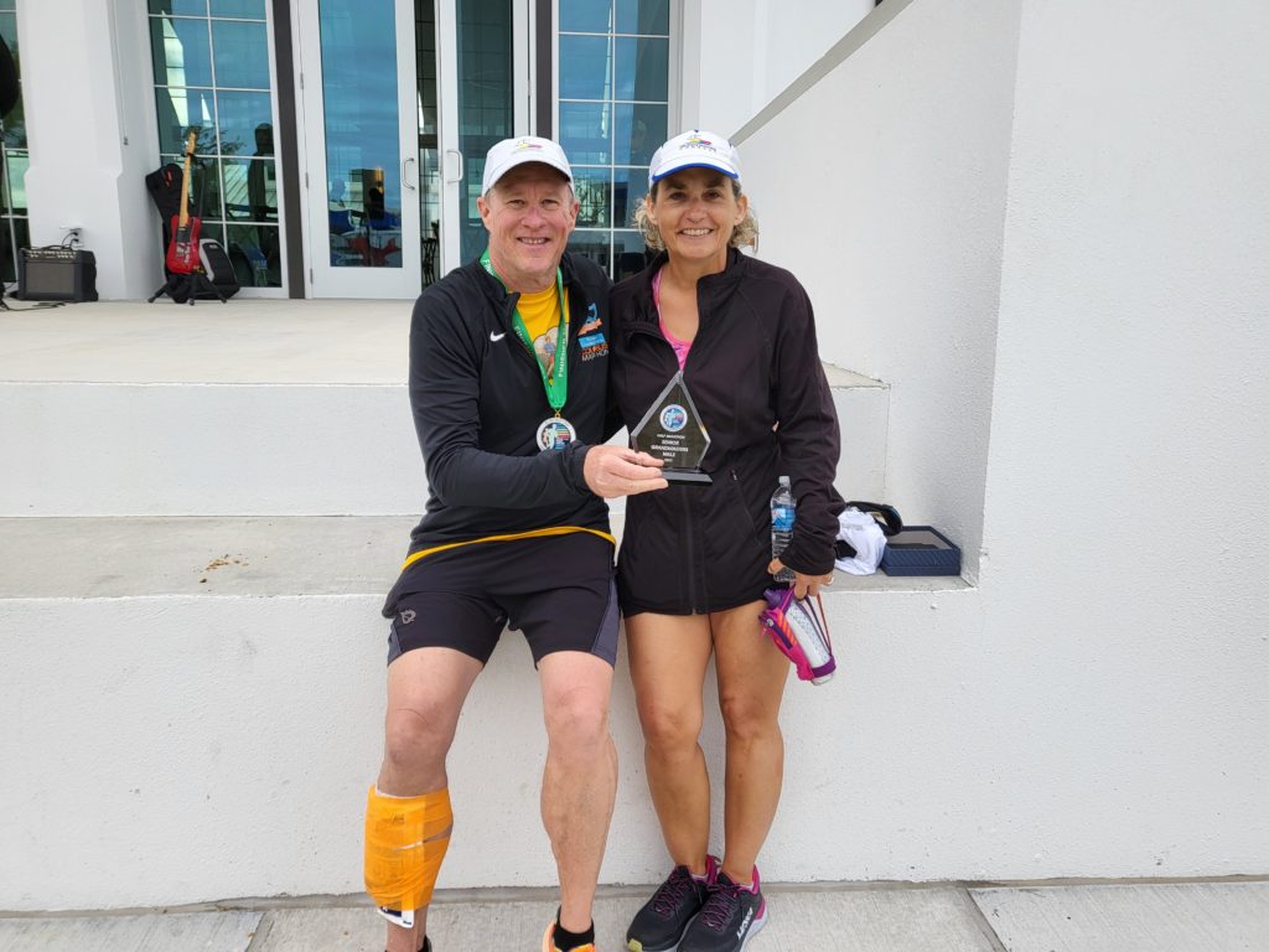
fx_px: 953
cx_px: 634
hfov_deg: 67.3
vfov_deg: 53.1
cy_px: 476
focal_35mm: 26
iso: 50
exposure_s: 1/1036
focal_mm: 4.25
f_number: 1.8
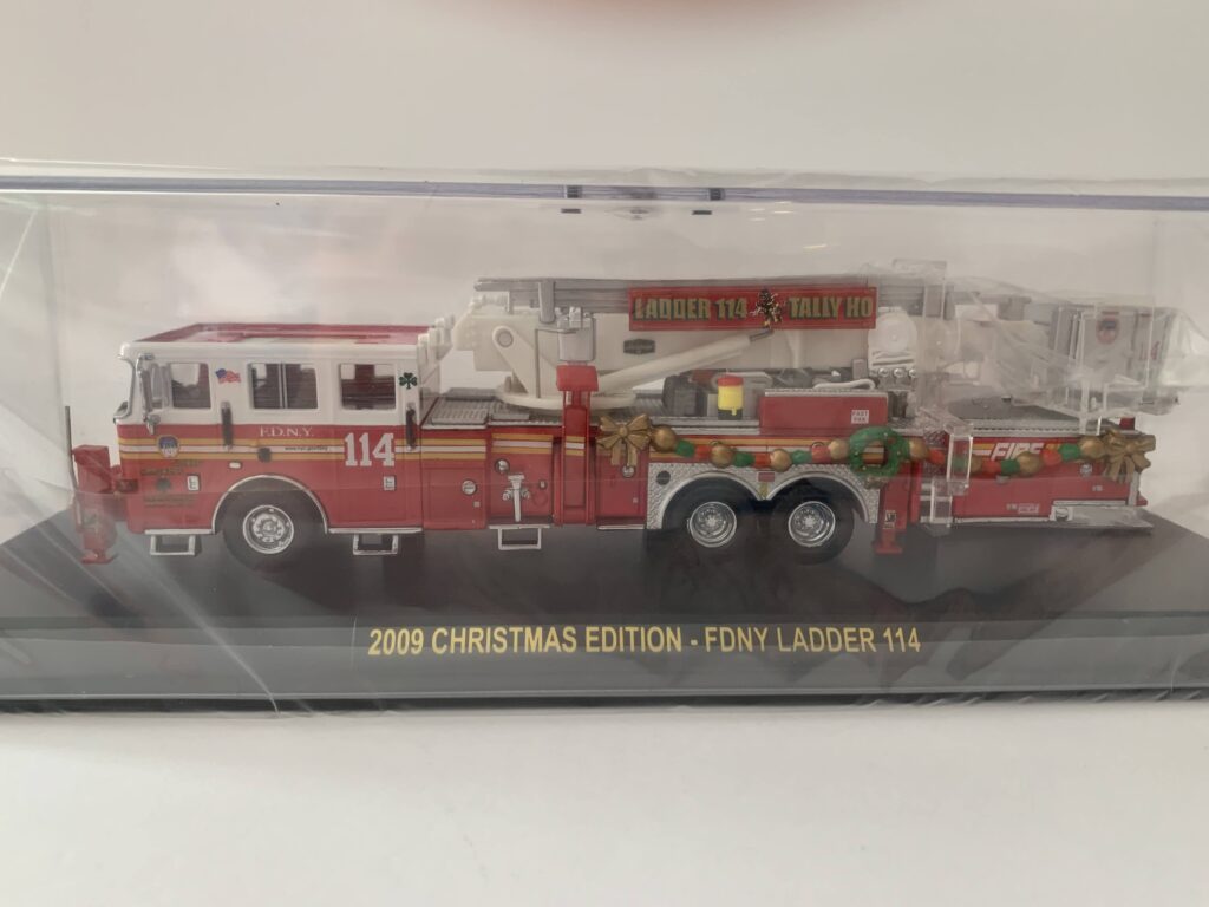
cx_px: 604
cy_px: 454
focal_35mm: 26
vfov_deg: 53.1
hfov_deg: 67.3
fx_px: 908
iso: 100
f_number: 1.8
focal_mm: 4.25
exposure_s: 1/68
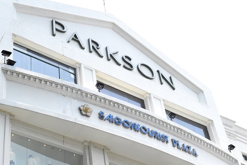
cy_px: 82
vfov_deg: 18.9
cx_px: 124
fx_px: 494
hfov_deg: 28.1
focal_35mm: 72
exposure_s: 1/1250
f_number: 18
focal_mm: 48
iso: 3200
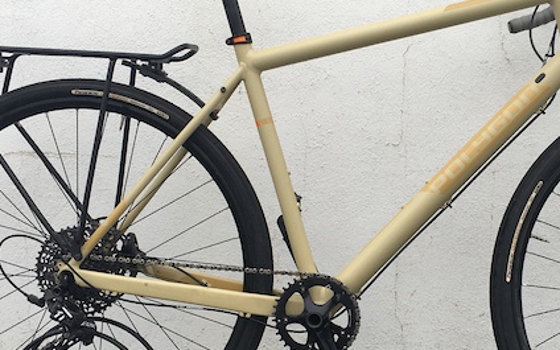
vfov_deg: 22.3
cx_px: 378
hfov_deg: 34.7
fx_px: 885
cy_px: 203
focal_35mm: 58
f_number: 2.2
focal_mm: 4.15
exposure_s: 1/420
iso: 25
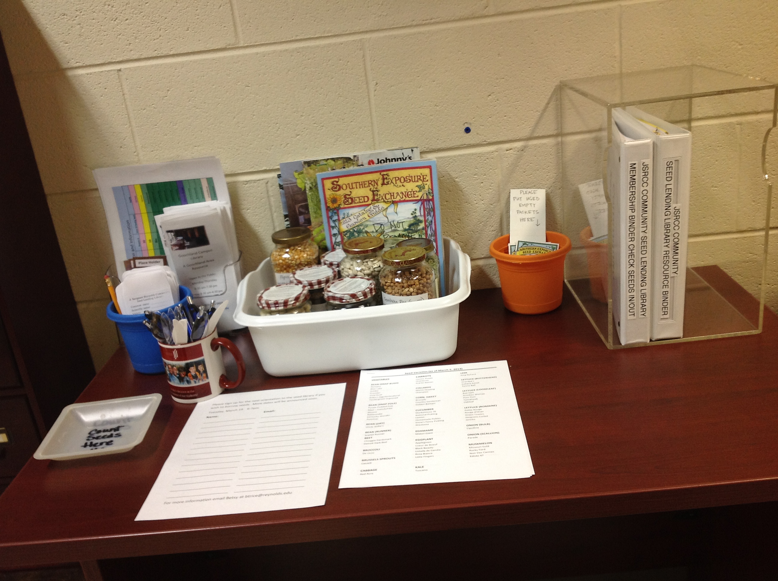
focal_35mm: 35
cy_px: 290
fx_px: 785
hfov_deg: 52.7
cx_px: 389
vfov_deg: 40.6
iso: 100
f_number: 2.4
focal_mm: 4.28
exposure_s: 1/15
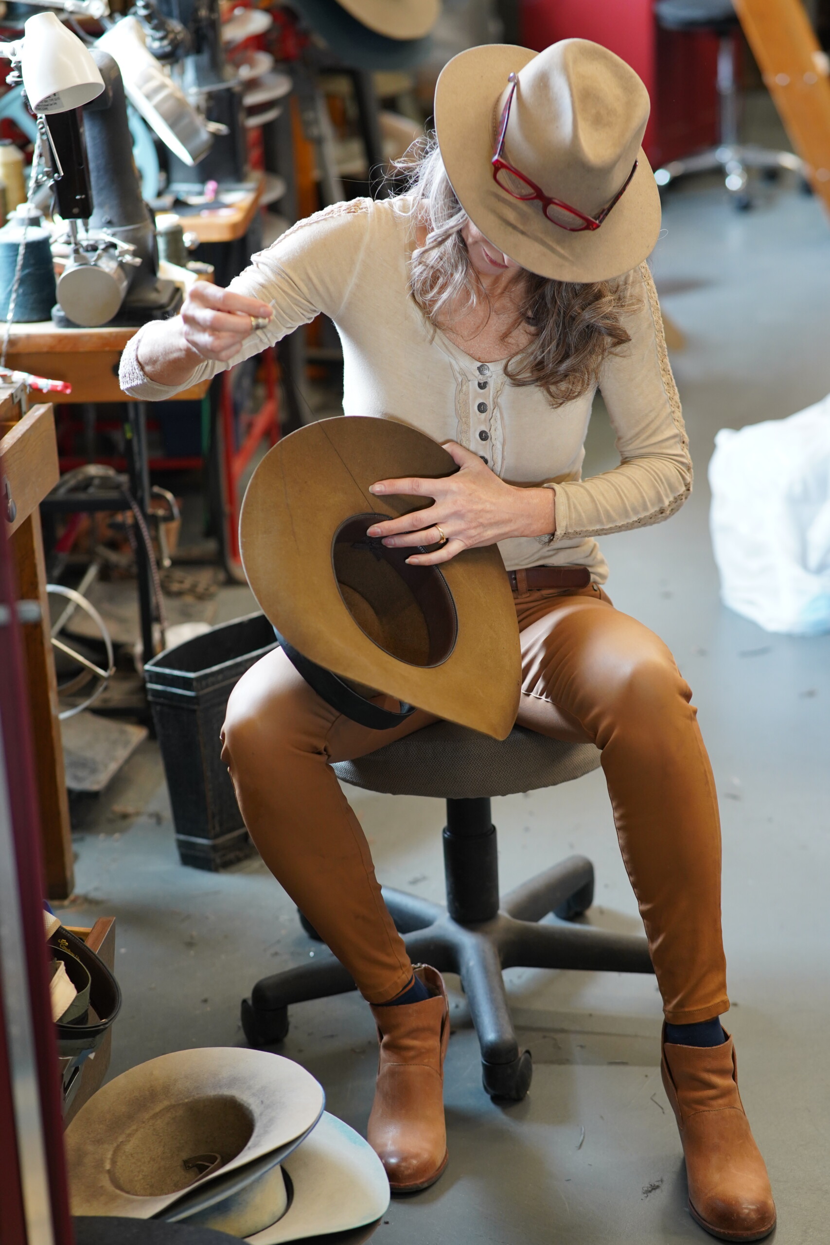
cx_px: 415
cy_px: 622
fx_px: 2939
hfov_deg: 16.1
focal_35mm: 85
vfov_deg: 23.9
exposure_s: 1/160
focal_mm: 85
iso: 1600
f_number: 2.8
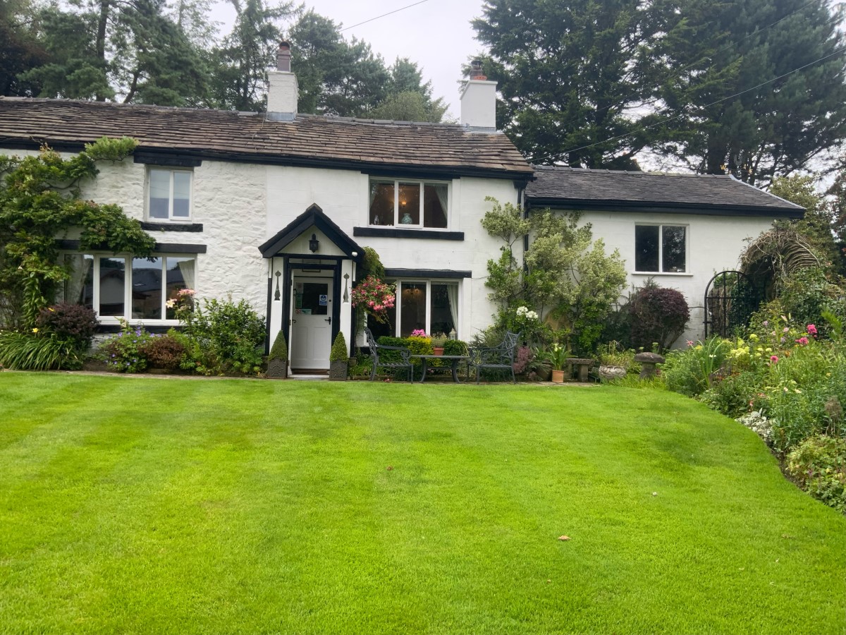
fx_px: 709
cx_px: 423
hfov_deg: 61.7
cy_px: 318
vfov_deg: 48.2
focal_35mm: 29
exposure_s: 1/276
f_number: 1.8
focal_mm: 3
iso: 16
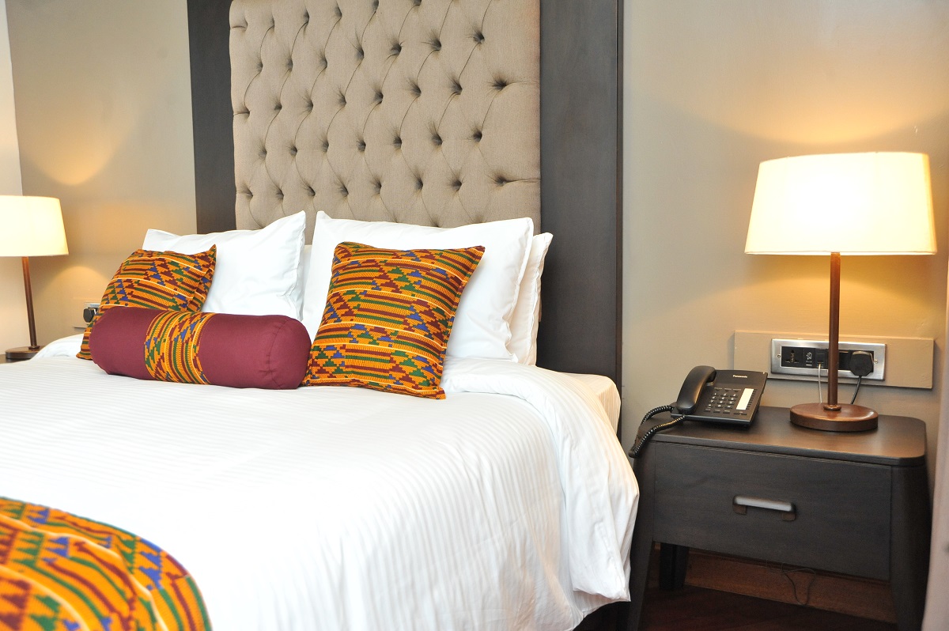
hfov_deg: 58.8
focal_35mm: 32
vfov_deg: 41.0
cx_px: 474
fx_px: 843
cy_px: 316
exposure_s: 1/100
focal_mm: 32
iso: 2500
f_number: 6.3
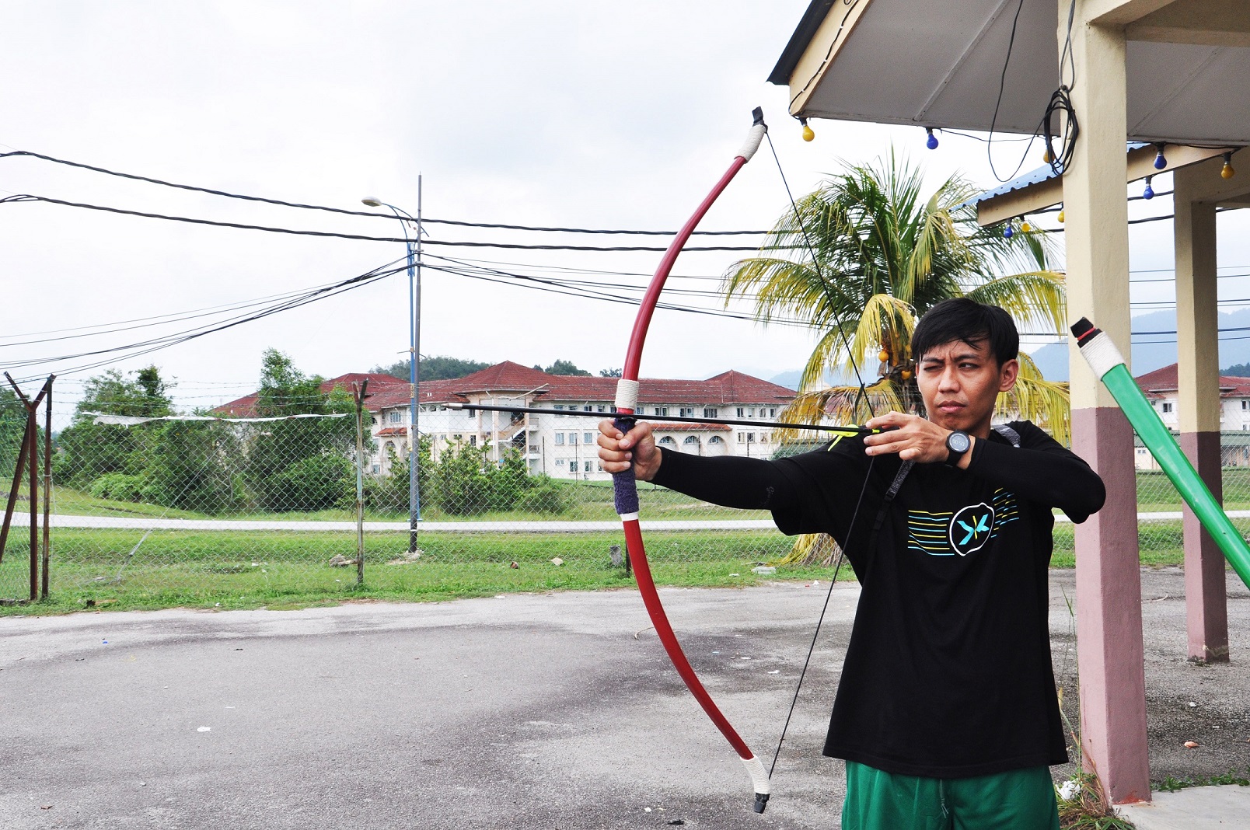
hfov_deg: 49.6
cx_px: 625
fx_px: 1353
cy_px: 415
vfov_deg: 34.1
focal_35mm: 39
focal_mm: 26
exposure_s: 1/160
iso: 400
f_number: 13
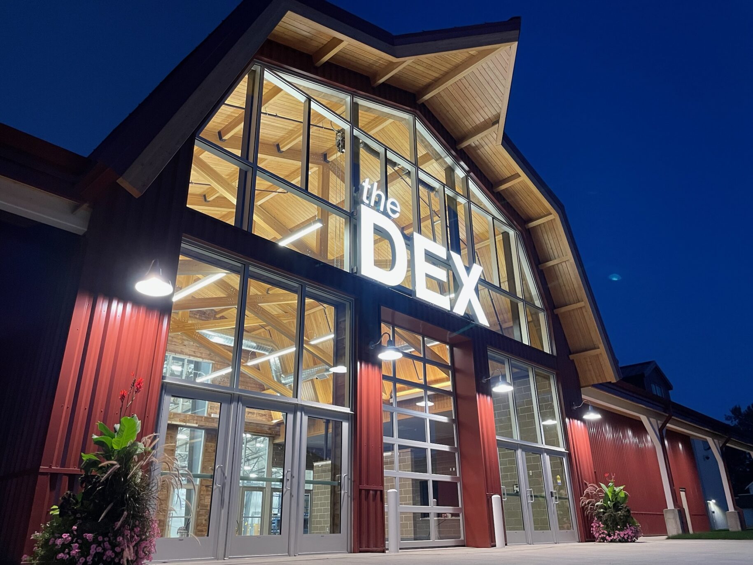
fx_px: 566
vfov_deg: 53.1
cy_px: 282
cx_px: 376
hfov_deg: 67.3
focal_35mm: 26
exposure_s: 1/60
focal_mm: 4.2
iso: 320
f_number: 1.6
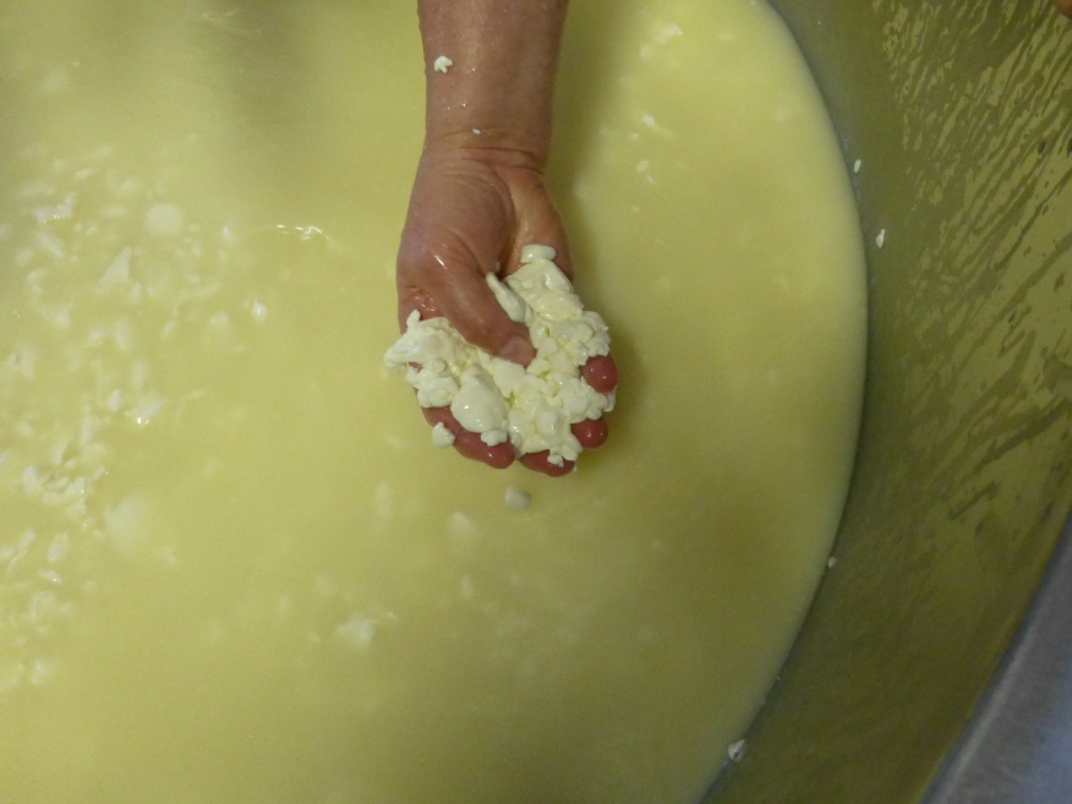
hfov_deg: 61.4
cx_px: 618
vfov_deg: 48.0
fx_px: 898
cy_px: 332
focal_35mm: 29
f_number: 3.3
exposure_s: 1/80
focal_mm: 4.3
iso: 800
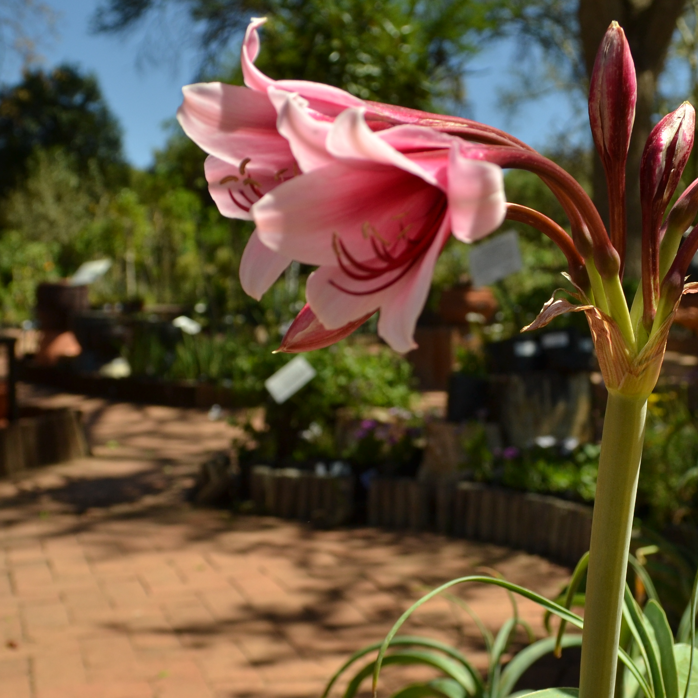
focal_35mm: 48
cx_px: 417
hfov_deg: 35.2
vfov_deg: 35.3
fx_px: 1095
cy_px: 403
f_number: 6.3
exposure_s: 1/800
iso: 200
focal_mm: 18
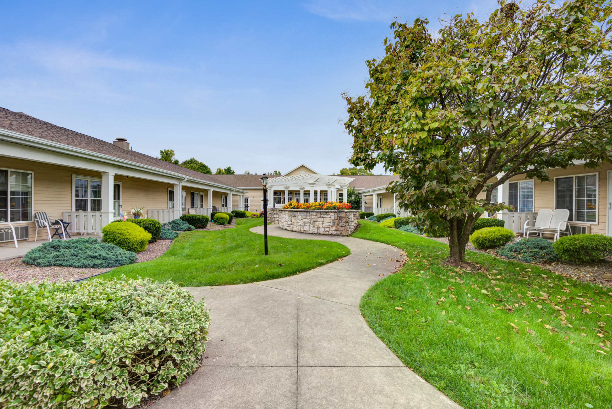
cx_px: 306
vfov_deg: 73.8
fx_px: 272
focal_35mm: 16
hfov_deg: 96.7
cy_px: 204
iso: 200
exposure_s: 1/200
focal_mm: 16
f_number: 9
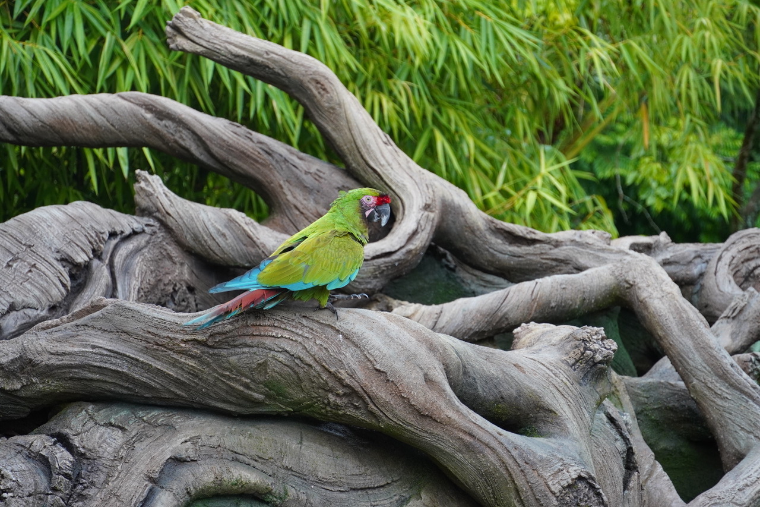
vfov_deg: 9.6
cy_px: 254
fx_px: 3008
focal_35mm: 142
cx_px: 380
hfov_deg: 14.4
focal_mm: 95
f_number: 5.6
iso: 800
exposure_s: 1/160
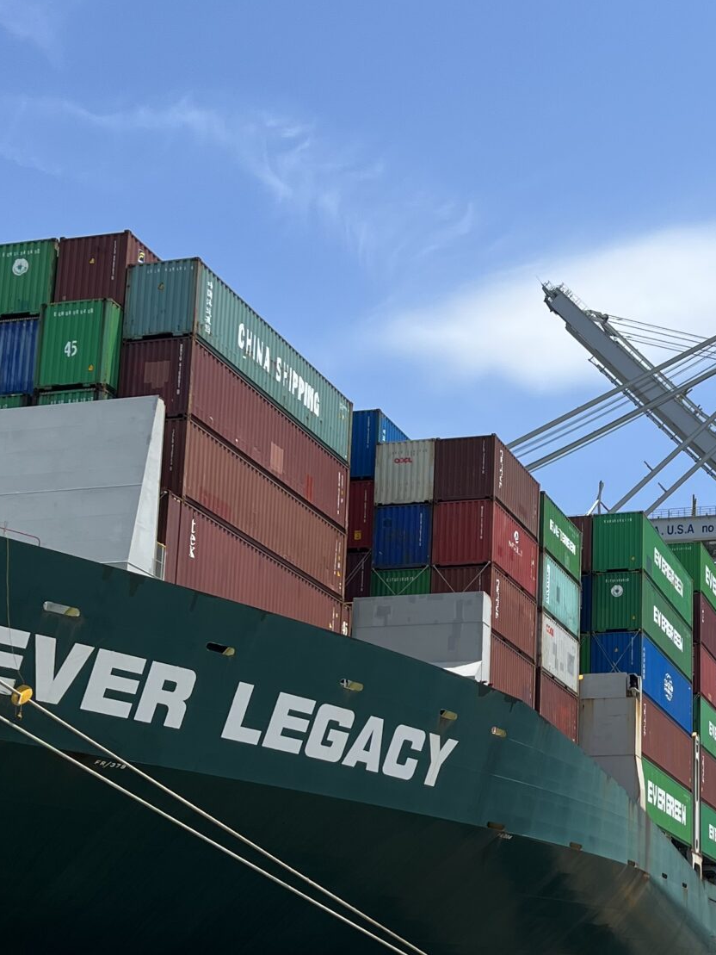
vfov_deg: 31.8
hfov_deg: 24.0
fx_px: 1654
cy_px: 679
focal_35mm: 60
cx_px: 598
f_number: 1.5
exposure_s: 1/5319
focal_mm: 5.7
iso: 50
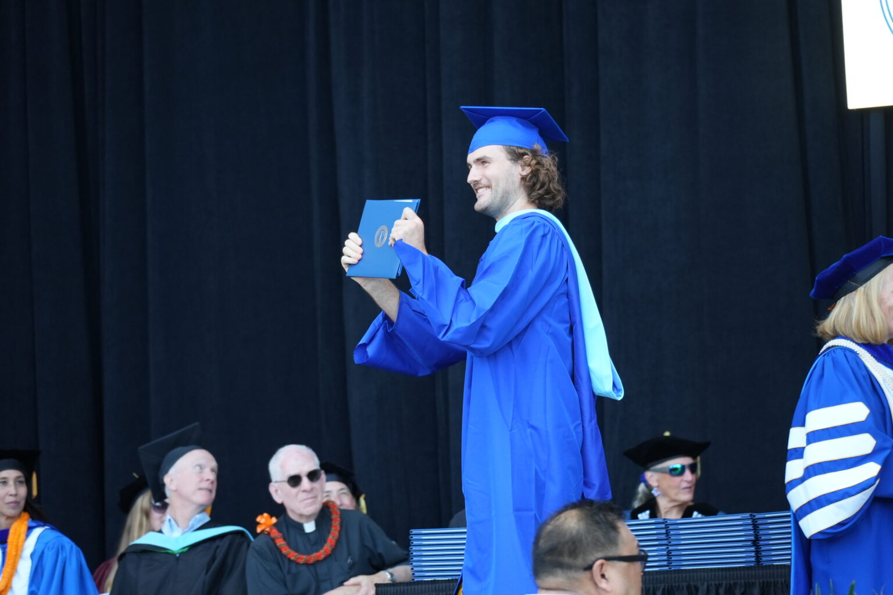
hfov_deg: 8.7
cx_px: 446
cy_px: 298
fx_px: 5878
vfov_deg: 5.8
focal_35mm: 237
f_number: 5.6
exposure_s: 1/250
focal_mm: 158
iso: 1000
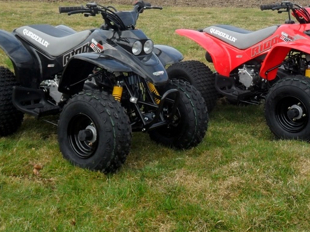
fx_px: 510
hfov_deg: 33.7
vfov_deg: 25.4
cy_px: 62
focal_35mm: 57
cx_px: 178
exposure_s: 1/250
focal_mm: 6.6
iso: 100
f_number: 4
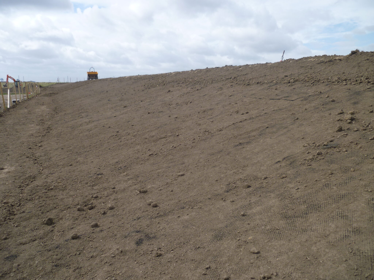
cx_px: 187
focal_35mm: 31
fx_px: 335
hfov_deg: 58.4
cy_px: 140
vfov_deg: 45.4
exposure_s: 1/160
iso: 80
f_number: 8
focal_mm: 5.5
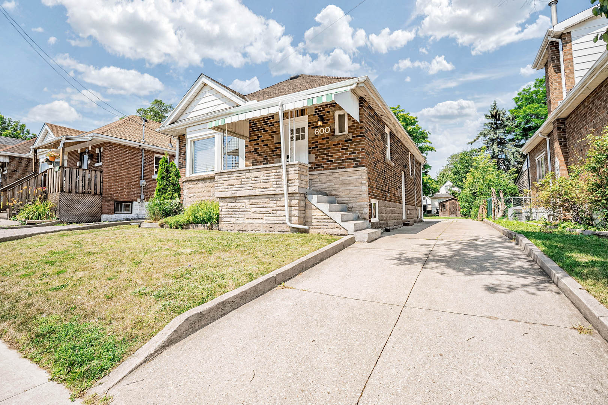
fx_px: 287
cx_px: 304
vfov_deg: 70.4
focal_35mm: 17
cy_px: 202
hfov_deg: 93.3
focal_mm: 17
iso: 125
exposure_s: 1/500
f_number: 5.6
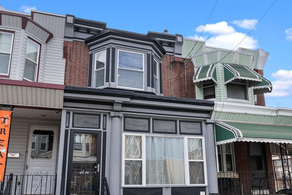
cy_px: 123
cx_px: 142
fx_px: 243
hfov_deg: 61.9
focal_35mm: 30
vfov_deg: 43.3
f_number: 11
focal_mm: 19
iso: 800
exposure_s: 1/250
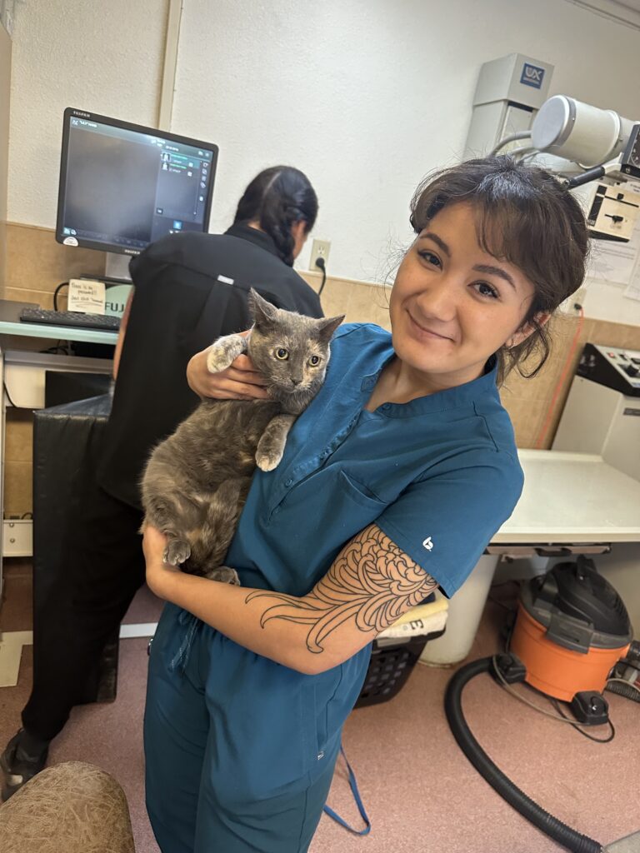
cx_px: 320
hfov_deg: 56.8
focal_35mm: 24
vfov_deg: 71.6
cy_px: 426
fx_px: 592
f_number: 1.78
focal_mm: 6.86
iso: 400
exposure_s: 1/60
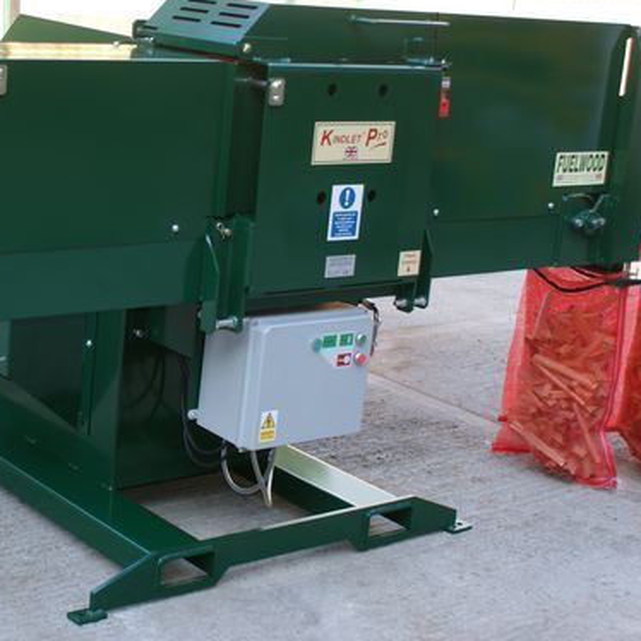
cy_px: 250
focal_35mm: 71
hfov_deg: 23.8
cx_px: 96
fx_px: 1487
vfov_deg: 24.3
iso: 100
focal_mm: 26
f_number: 4.5
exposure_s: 1/60
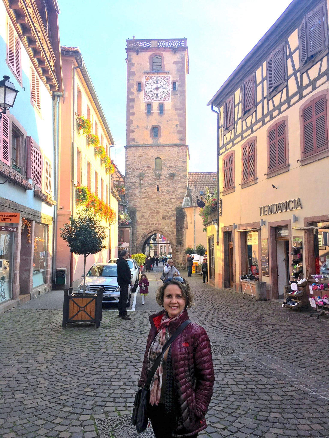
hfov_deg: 48.2
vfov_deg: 61.7
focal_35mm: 29
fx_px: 367
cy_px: 219
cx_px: 164
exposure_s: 1/635
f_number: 2.2
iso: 25
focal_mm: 4.15
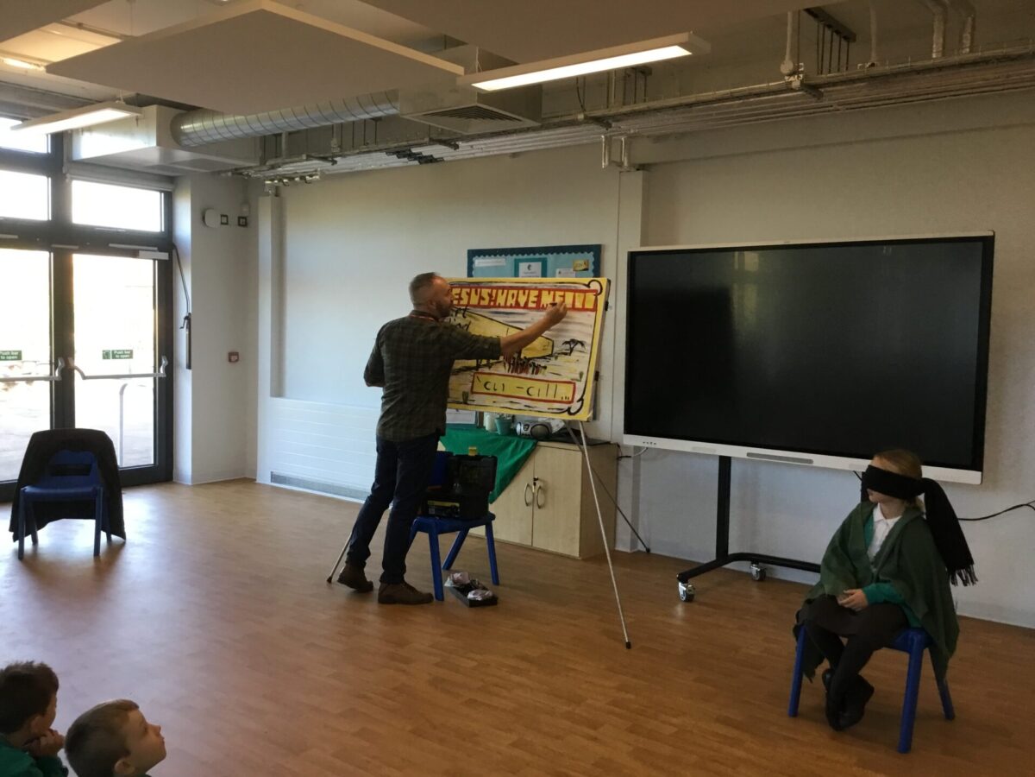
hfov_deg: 58.4
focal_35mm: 31
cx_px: 518
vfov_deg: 45.4
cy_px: 388
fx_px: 927
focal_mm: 3.3
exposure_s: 1/33
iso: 50
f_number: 2.4
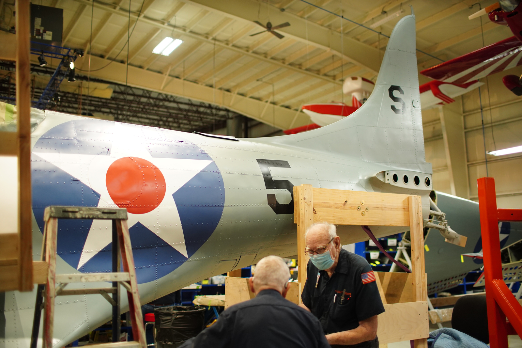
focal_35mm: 35
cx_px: 261
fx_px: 507
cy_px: 174
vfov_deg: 37.8
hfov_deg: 54.4
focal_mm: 35
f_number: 1.6
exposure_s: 1/640
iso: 2000
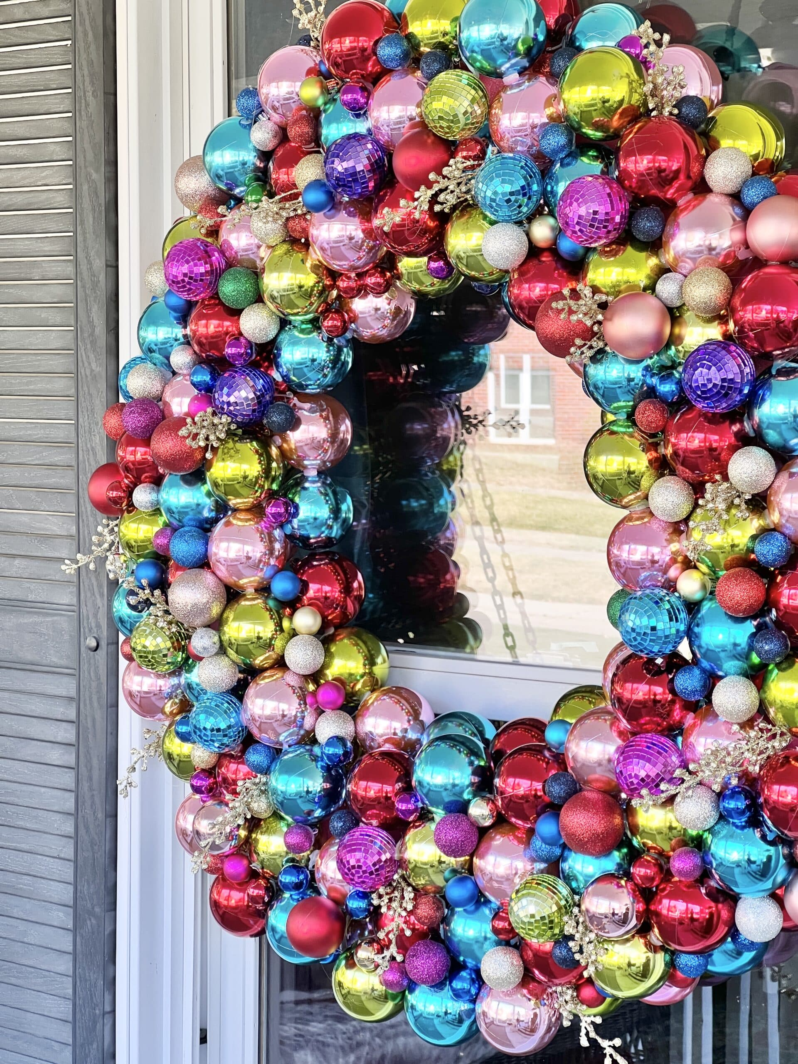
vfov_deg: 25.3
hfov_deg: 19.1
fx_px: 2367
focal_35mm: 77
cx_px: 399
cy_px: 532
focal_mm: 9
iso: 100
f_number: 2.8
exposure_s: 1/99
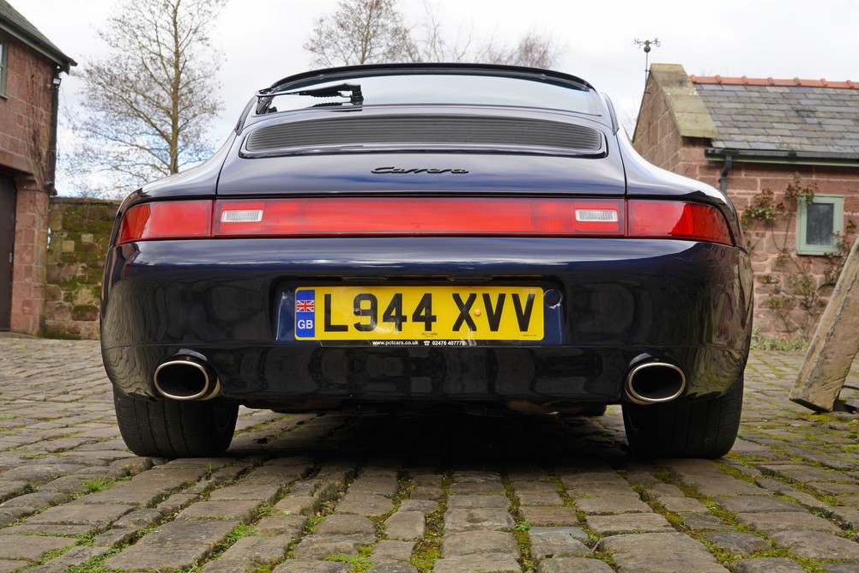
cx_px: 432
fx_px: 1074
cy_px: 291
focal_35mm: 45
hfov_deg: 43.6
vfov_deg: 29.9
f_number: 11
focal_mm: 44
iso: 400
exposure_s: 1/100
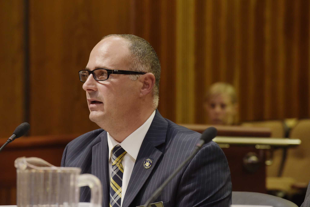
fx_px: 1723
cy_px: 104
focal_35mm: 200
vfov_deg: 6.9
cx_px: 155
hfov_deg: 10.3
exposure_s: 1/100
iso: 2000
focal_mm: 200
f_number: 4
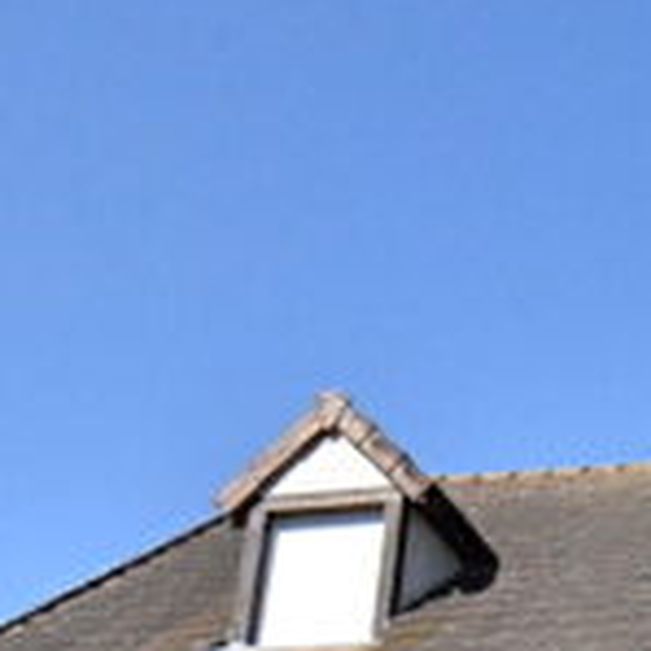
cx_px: 900
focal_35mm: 60
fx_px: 1277
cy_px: 760
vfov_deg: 25.9
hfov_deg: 24.1
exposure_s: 1/1000
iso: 2500
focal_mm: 10
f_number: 16
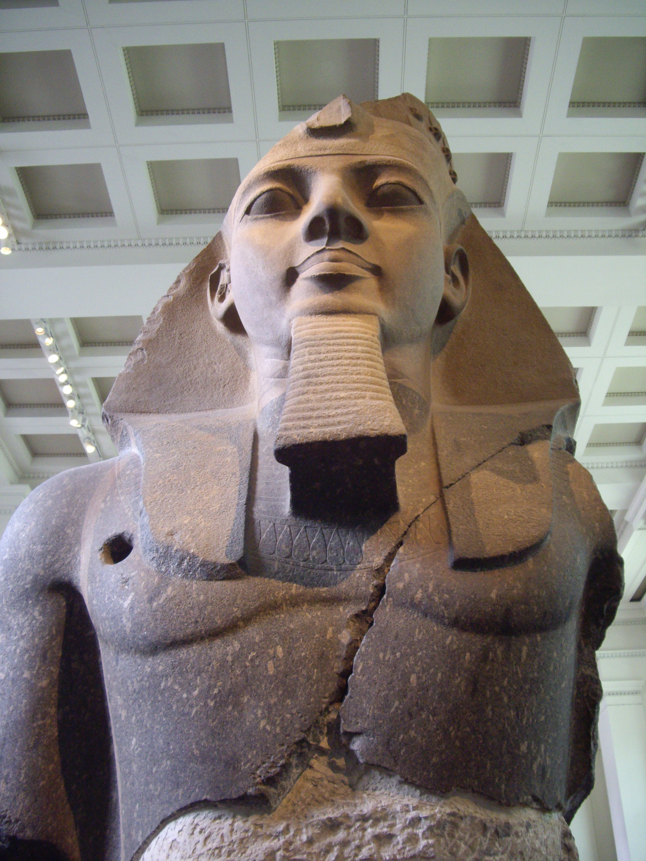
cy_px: 430
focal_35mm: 38
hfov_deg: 37.7
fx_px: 946
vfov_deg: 49.0
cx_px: 323
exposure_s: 1/25
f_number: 2.8
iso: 400
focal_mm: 7.9
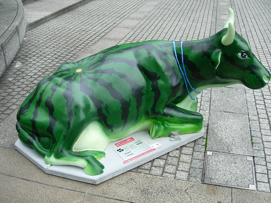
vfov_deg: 37.7
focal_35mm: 38
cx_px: 136
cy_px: 102
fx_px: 297
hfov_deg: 49.0
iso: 64
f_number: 2.8
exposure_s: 1/264
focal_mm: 7.8
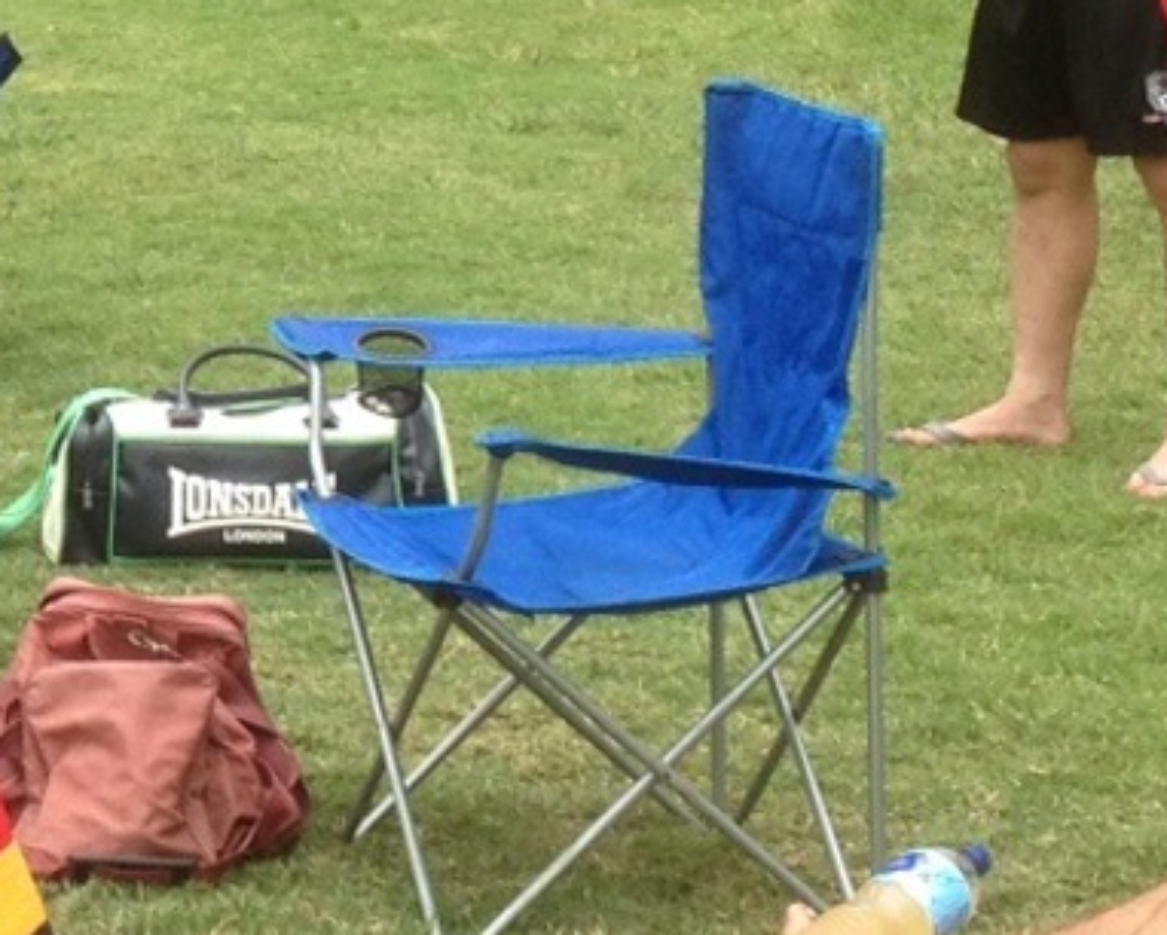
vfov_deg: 9.5
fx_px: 5564
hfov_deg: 11.6
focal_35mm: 161
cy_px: 28
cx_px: -474
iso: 50
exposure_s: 1/251
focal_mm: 4.28
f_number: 2.4
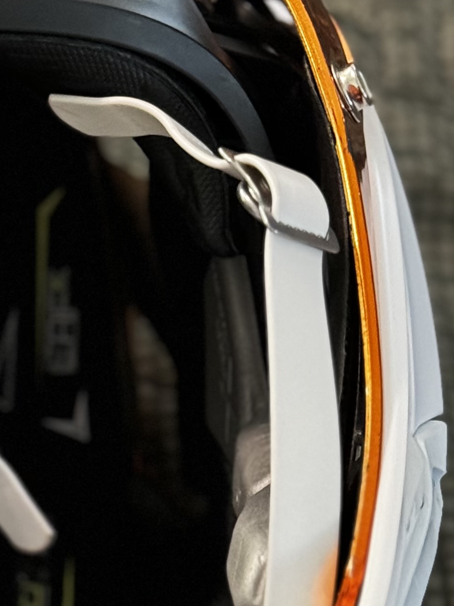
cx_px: -94
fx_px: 2622
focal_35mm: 150
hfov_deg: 9.8
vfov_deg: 13.1
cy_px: 457
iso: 500
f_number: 1.78
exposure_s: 1/30
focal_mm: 6.86
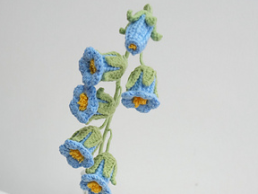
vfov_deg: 12.5
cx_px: 114
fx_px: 872
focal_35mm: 117
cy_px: 185
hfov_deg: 16.8
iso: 2000
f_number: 8
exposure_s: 1/25
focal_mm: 70
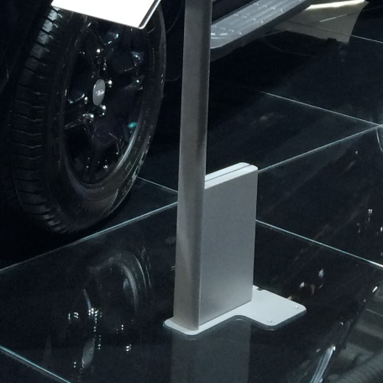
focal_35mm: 108
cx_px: 86
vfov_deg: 15.3
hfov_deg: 16.0
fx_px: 1352
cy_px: -118
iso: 40
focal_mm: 4.15
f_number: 2.2
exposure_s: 1/30
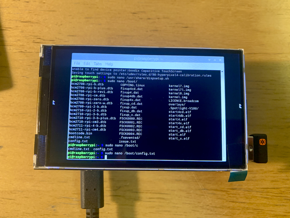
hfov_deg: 67.3
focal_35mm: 26
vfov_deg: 53.1
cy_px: 109
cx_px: 145
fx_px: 218
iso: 250
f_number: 1.8
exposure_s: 1/60
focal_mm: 4.25
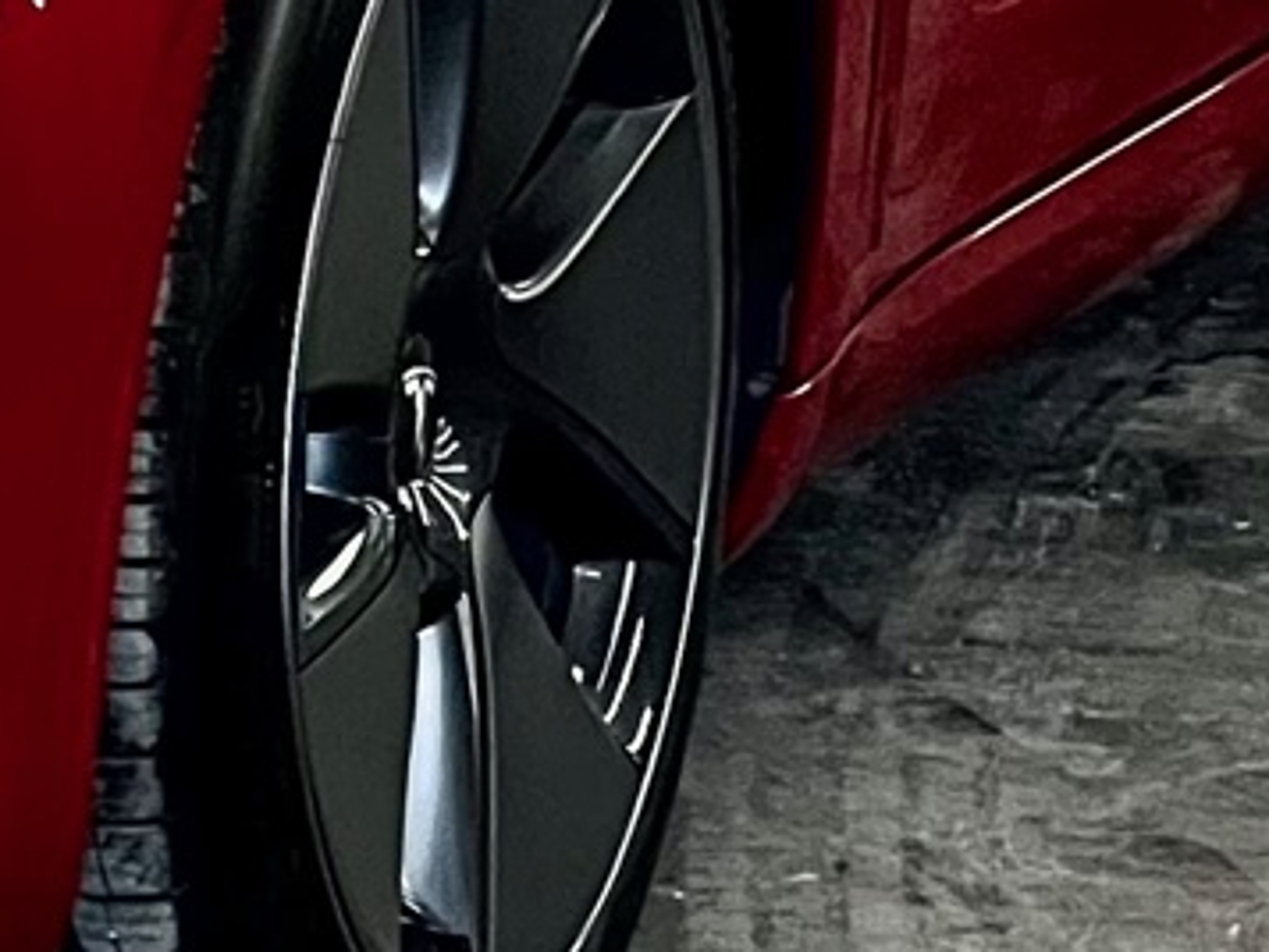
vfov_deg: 3.4
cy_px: -728
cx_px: -686
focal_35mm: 435
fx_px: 15952
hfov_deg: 4.5
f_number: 2.8
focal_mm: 9
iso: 250
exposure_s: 1/120
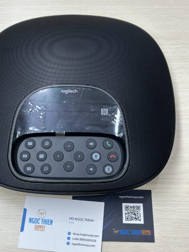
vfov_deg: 32.2
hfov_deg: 24.4
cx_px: 71
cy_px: 124
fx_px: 437
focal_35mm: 60
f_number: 1.78
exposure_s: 1/100
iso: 80
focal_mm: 6.86
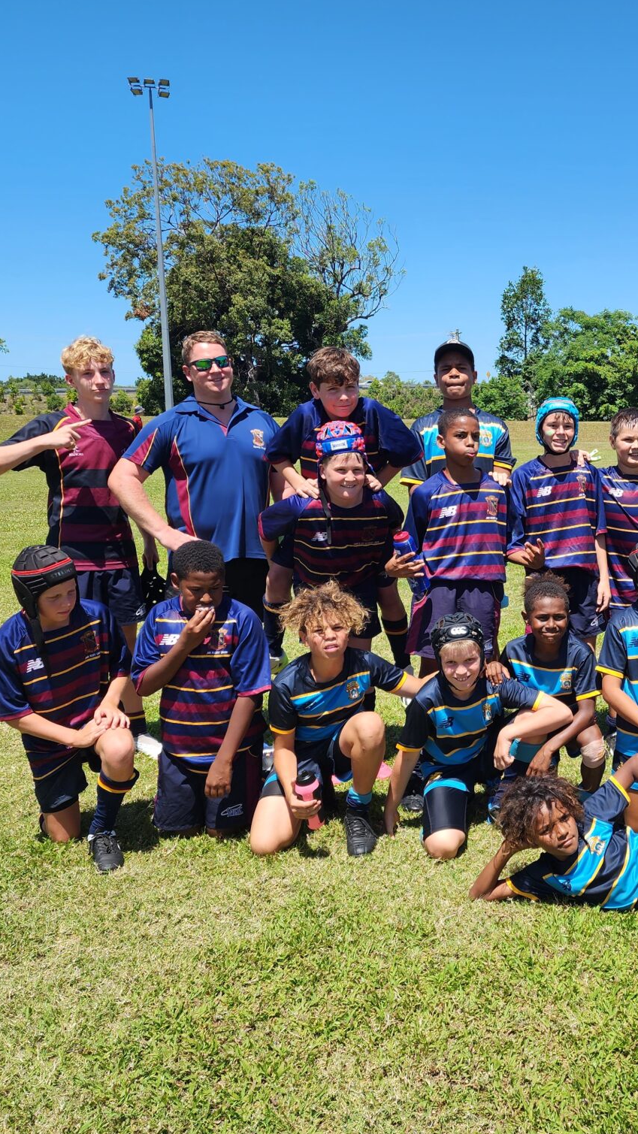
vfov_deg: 58.0
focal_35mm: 34
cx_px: 564
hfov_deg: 33.0
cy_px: 573
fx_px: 1022
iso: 12
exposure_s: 1/758
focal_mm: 6.4
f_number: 1.8
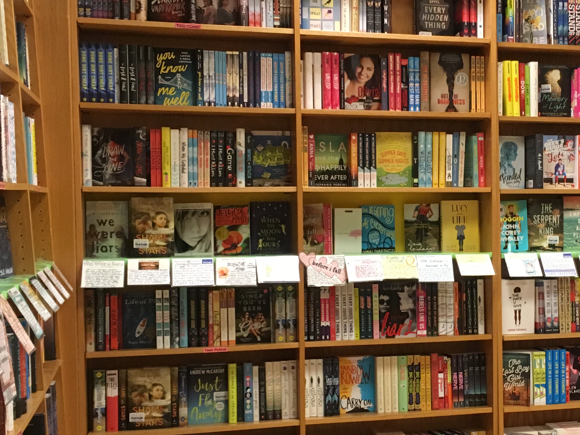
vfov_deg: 24.4
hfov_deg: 31.2
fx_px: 1005
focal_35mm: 60
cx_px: 481
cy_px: 256
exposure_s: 1/30
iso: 160
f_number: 2.2
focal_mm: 4.15
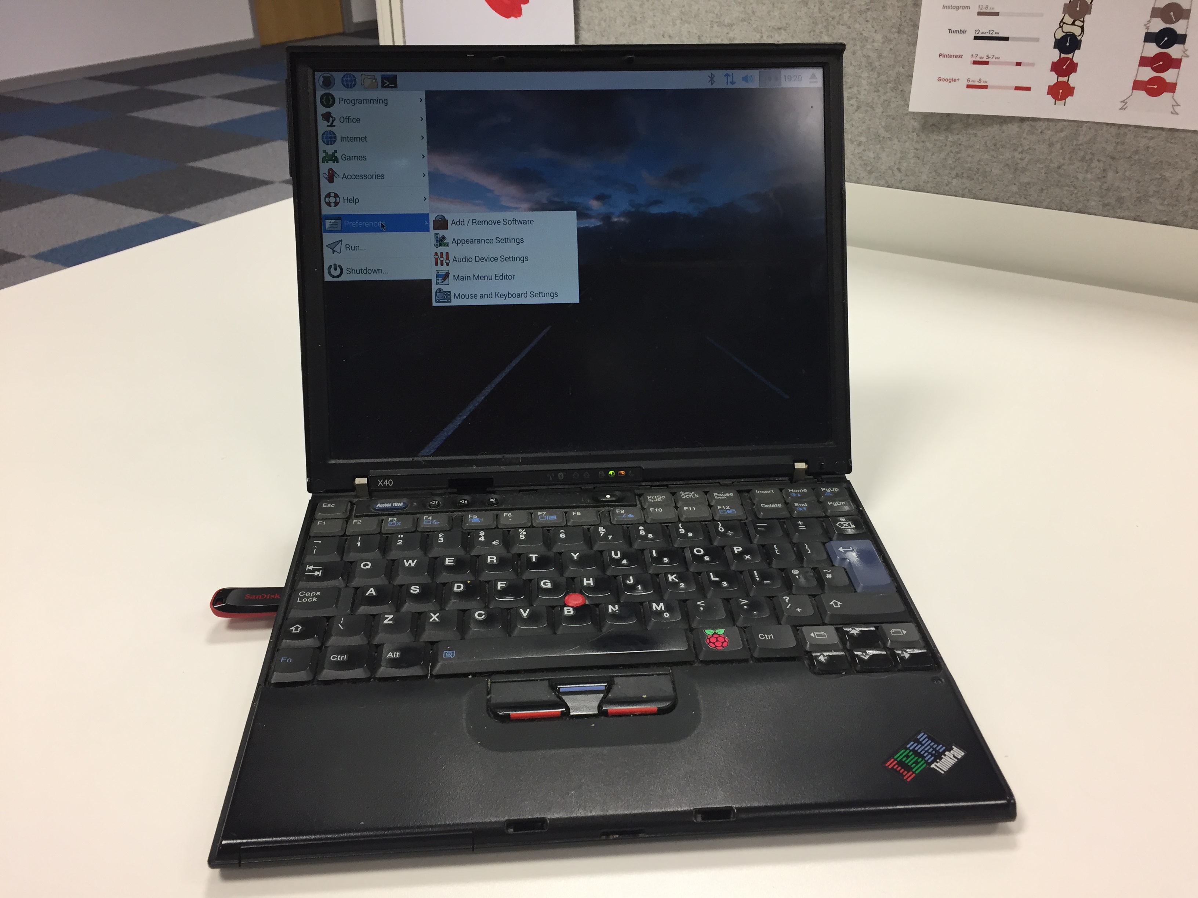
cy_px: 449
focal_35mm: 29
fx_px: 1004
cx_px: 599
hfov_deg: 61.7
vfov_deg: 48.2
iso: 40
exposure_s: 1/33
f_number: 2.2
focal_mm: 4.15
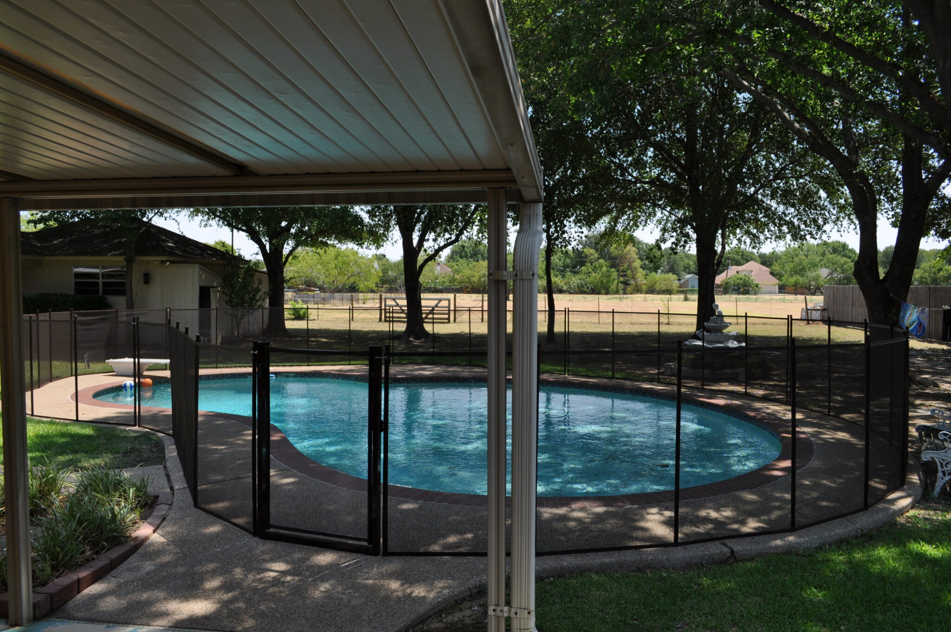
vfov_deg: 47.8
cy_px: 316
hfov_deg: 67.4
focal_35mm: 27
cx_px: 476
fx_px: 712
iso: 200
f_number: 9
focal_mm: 18
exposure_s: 1/320
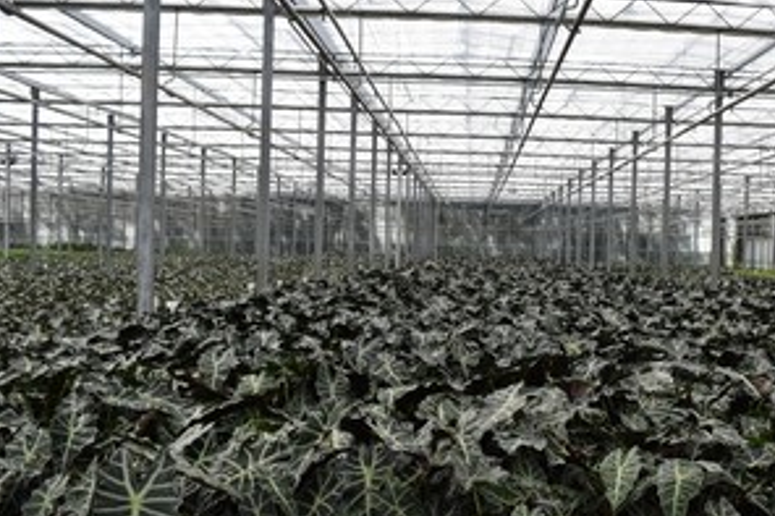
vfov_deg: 31.8
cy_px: 295
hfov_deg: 45.4
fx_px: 904
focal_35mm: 42
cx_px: 542
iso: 1400
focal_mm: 18
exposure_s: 1/4000
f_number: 5.6
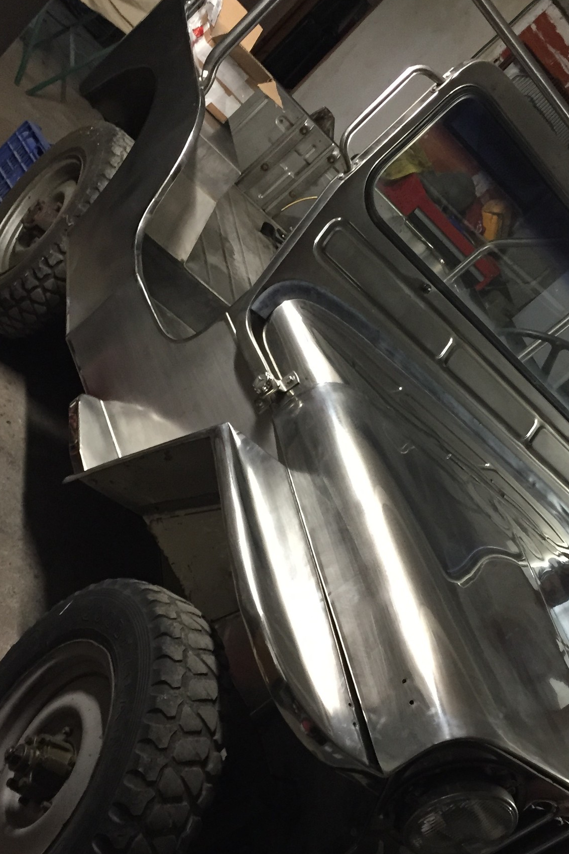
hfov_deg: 29.1
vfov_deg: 42.6
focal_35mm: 46
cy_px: 507
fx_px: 1091
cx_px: 372
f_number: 2.2
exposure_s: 1/17
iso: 250
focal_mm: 4.15
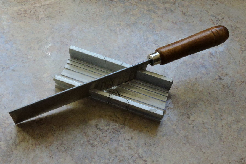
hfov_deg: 46.4
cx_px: 124
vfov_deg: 31.9
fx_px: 287
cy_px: 74
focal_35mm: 42
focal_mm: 7.2
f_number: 6.7
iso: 1600
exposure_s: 1/160
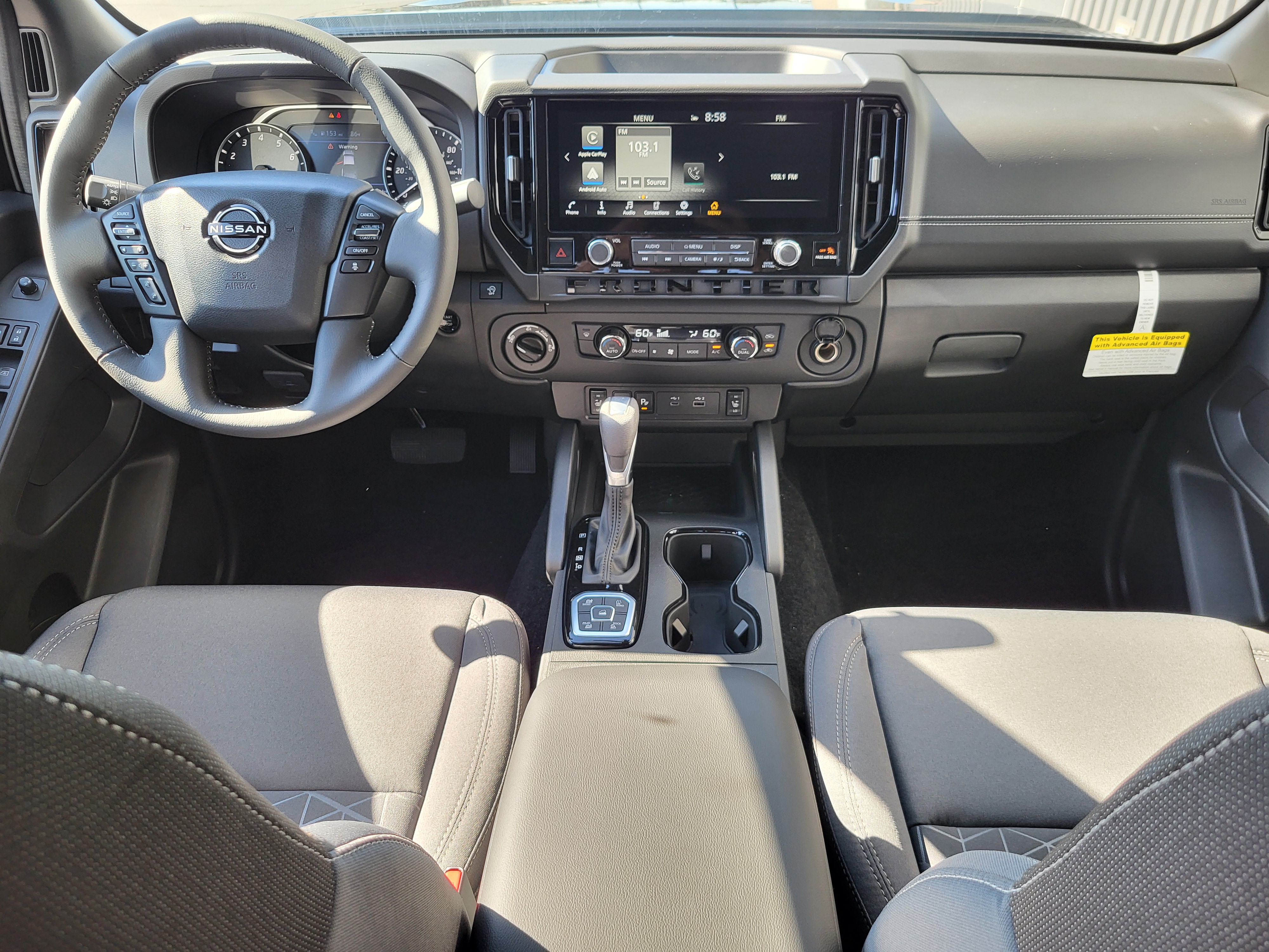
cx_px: 634
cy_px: 476
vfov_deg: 53.1
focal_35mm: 26
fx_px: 953
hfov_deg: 67.3
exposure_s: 1/120
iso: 80
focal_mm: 5.4
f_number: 1.8
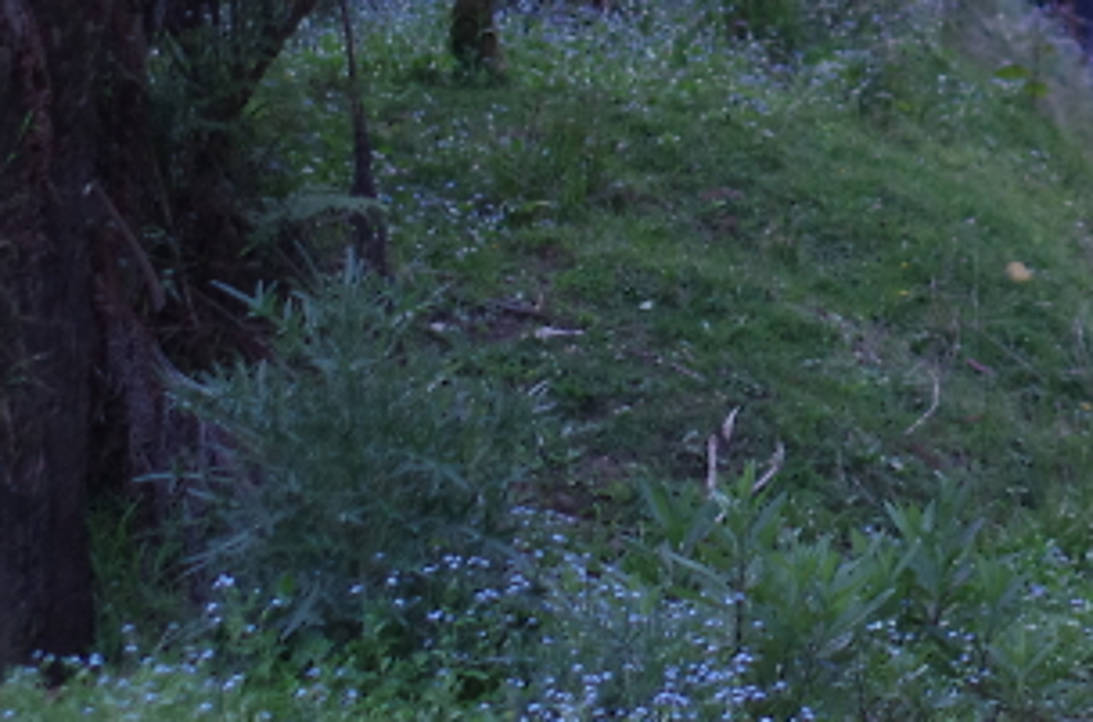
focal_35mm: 888
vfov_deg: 1.5
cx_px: 1384
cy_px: -431
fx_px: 26891
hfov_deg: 2.3
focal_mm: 180
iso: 1600
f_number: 1.7
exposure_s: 1/45
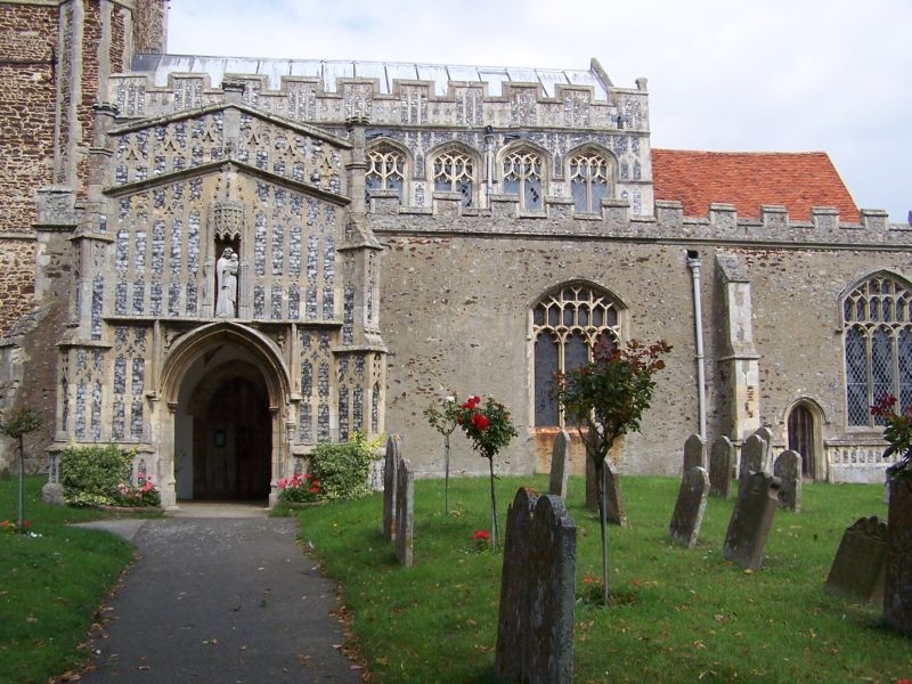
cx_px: 456
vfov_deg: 37.7
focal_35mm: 38
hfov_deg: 49.0
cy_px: 342
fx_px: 1001
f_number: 4
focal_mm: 6.3
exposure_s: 1/500
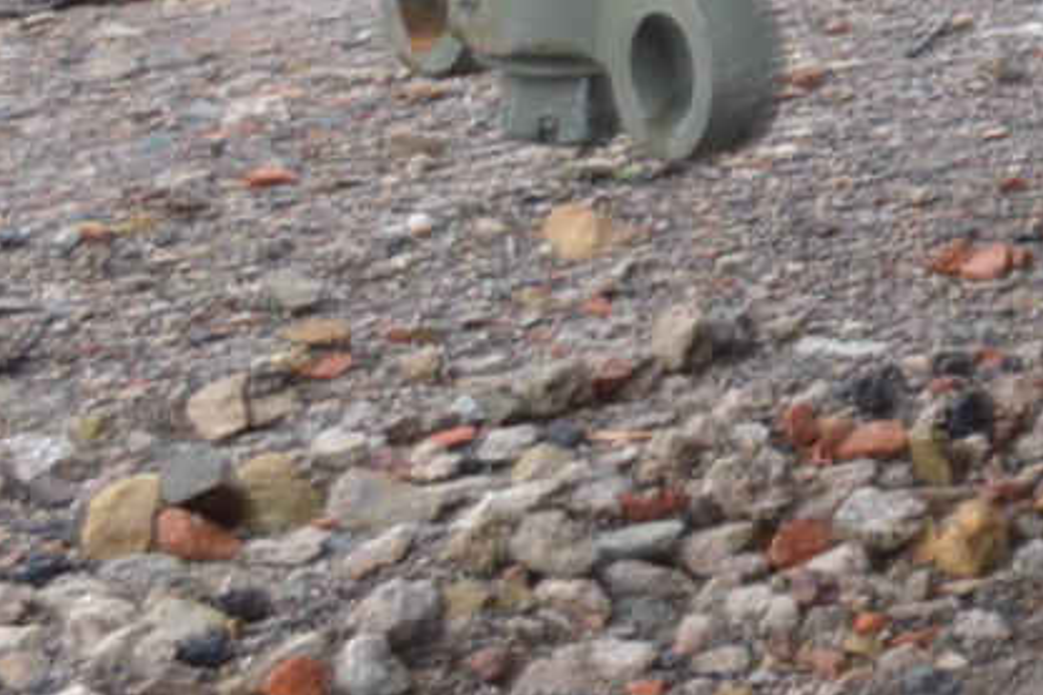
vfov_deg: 6.3
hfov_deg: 9.0
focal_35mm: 195
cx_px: 2838
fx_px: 5647
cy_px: -1548
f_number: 5.6
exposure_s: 1/125
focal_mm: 18
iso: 400
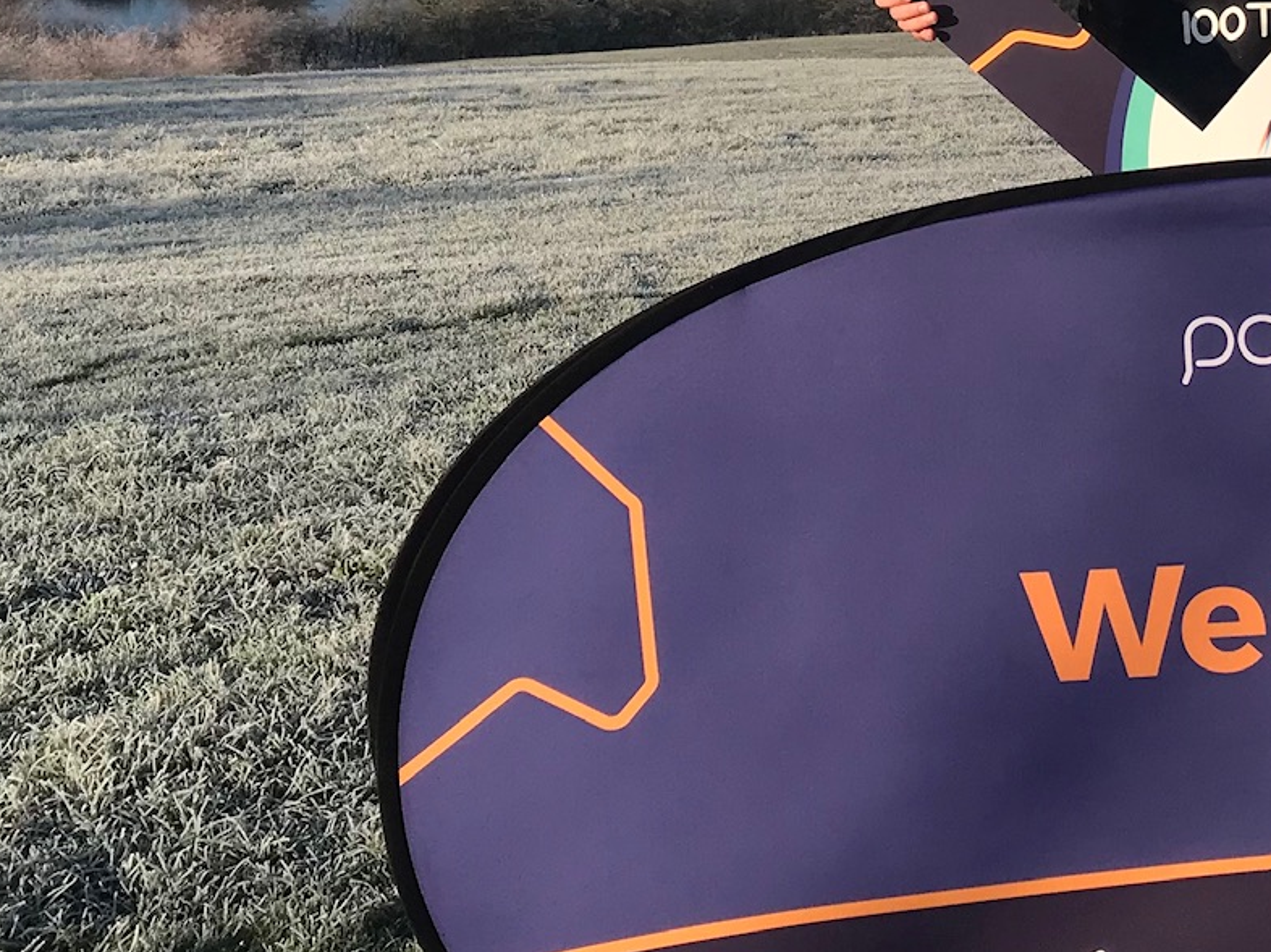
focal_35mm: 73
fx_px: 2680
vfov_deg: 19.5
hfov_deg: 26.1
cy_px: -27
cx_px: 1037
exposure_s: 1/1953
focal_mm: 3.99
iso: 20
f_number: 1.8
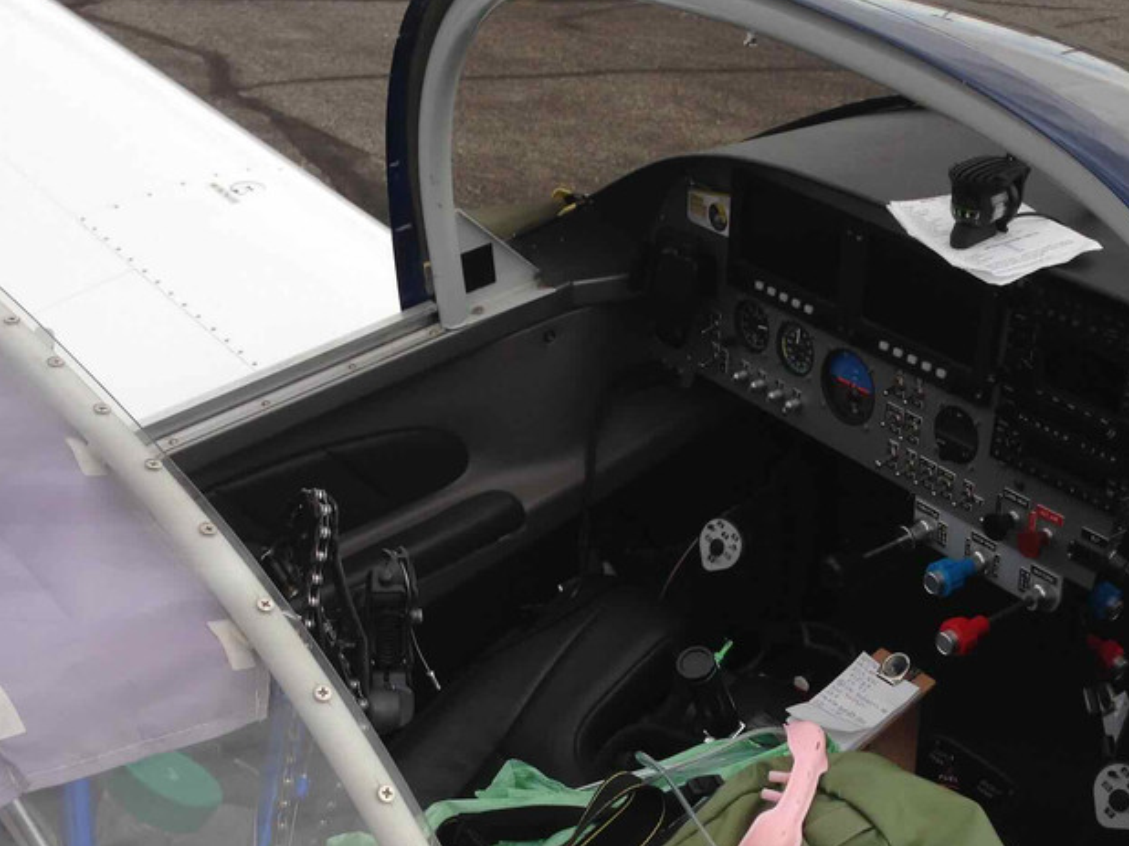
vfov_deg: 25.2
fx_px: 1858
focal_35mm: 57
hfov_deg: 33.8
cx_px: 564
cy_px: 680
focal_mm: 4.12
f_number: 2.4
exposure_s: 1/775
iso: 50
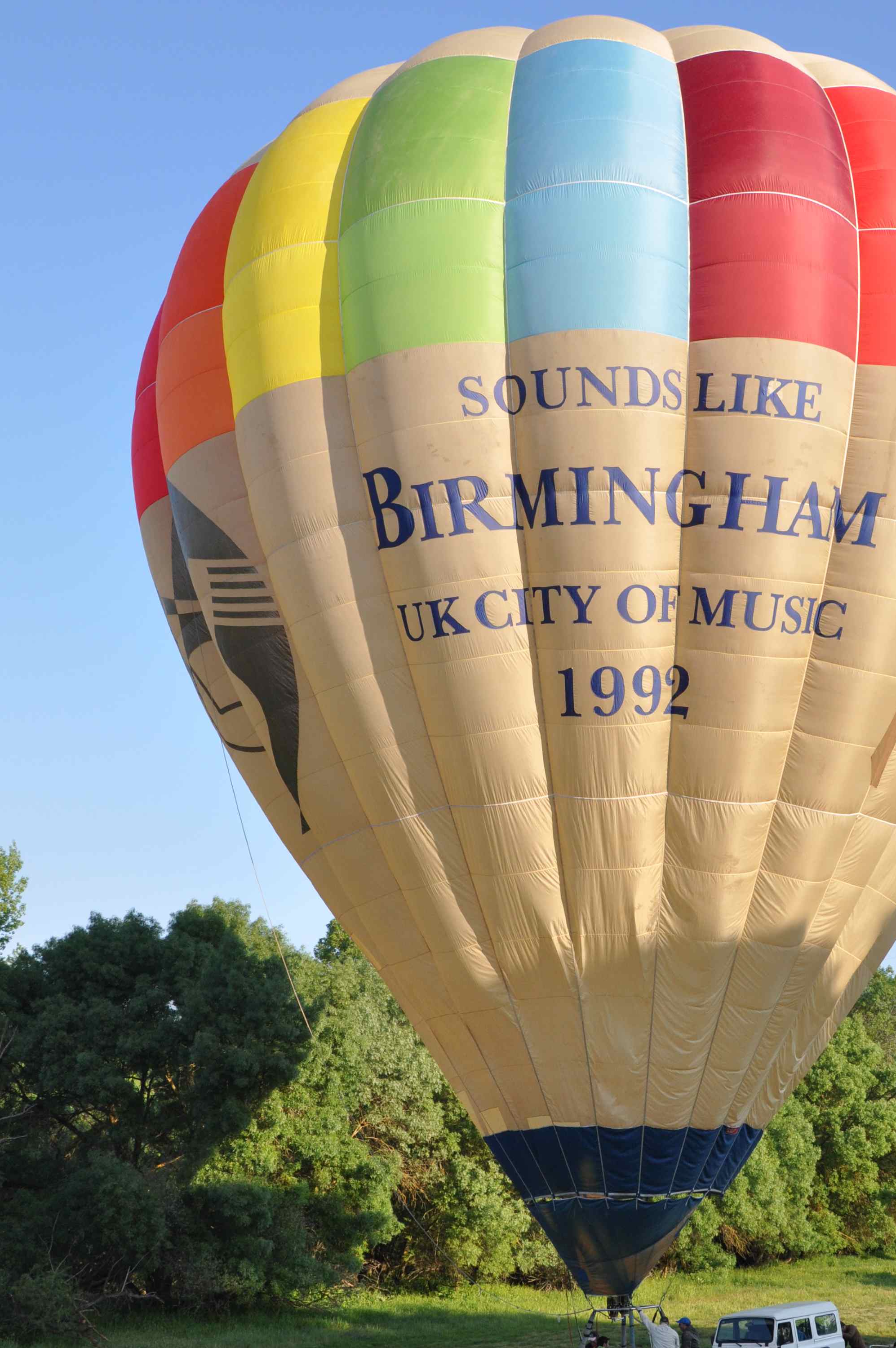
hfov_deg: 30.2
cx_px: 597
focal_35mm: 44
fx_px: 1646
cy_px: 776
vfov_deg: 44.4
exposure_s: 1/400
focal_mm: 22
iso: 500
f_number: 10
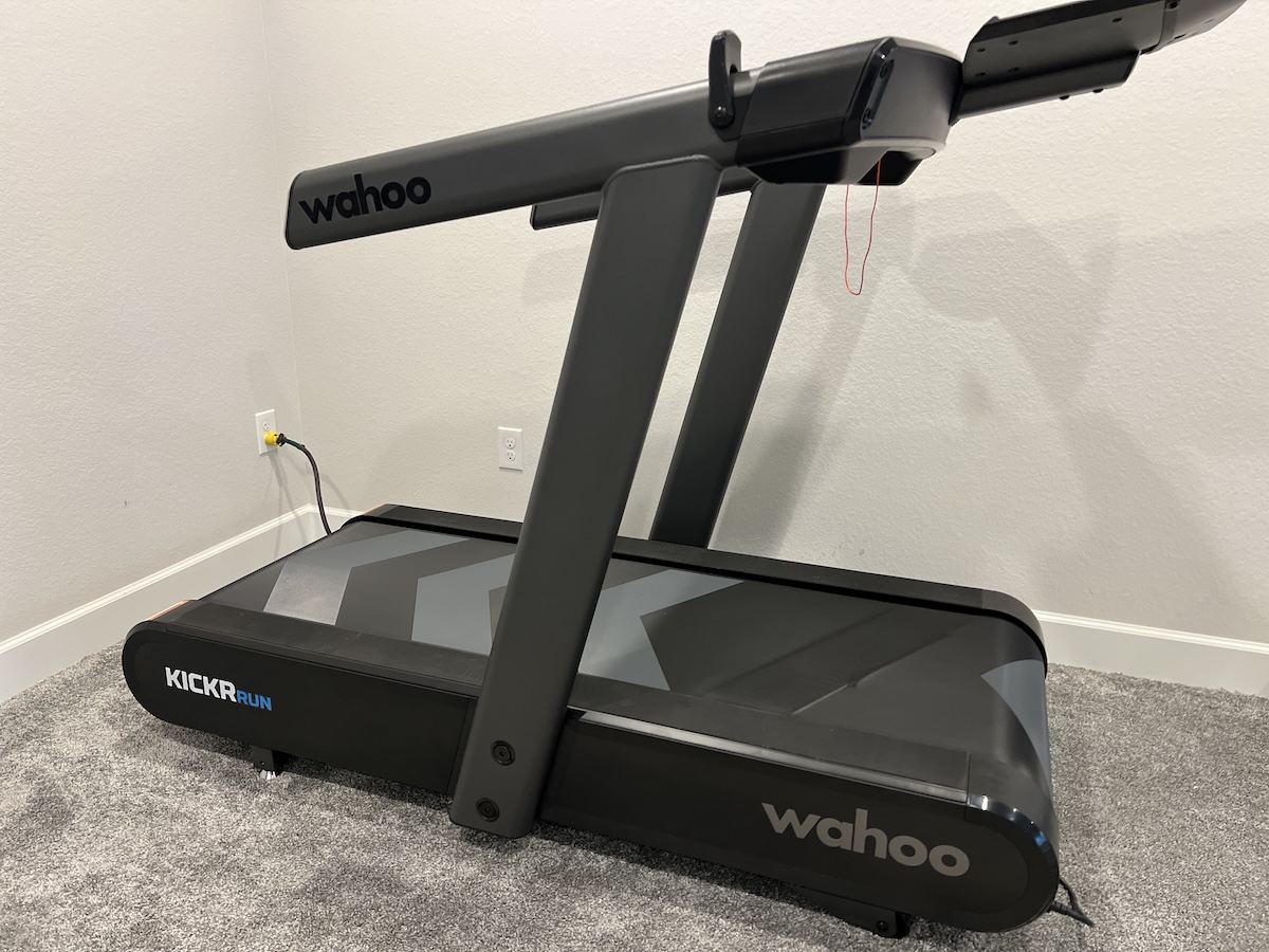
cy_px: 476
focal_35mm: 26
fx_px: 953
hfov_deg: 67.3
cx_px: 634
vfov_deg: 53.1
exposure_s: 1/60
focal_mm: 5.7
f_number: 1.5
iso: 500
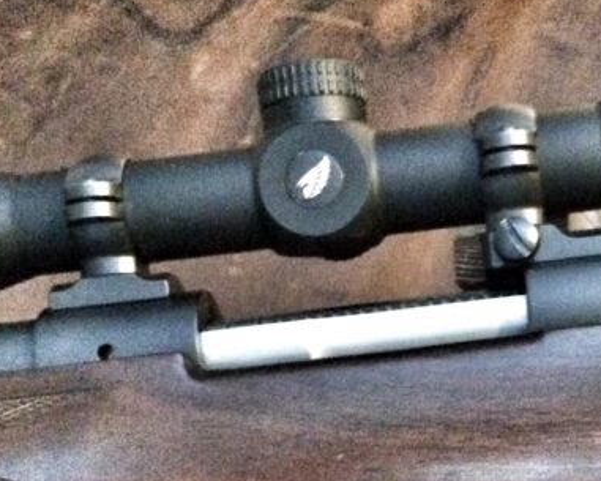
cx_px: 423
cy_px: 495
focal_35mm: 76
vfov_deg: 19.5
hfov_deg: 24.9
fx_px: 1352
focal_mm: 4.15
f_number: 2.2
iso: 2000
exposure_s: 1/15
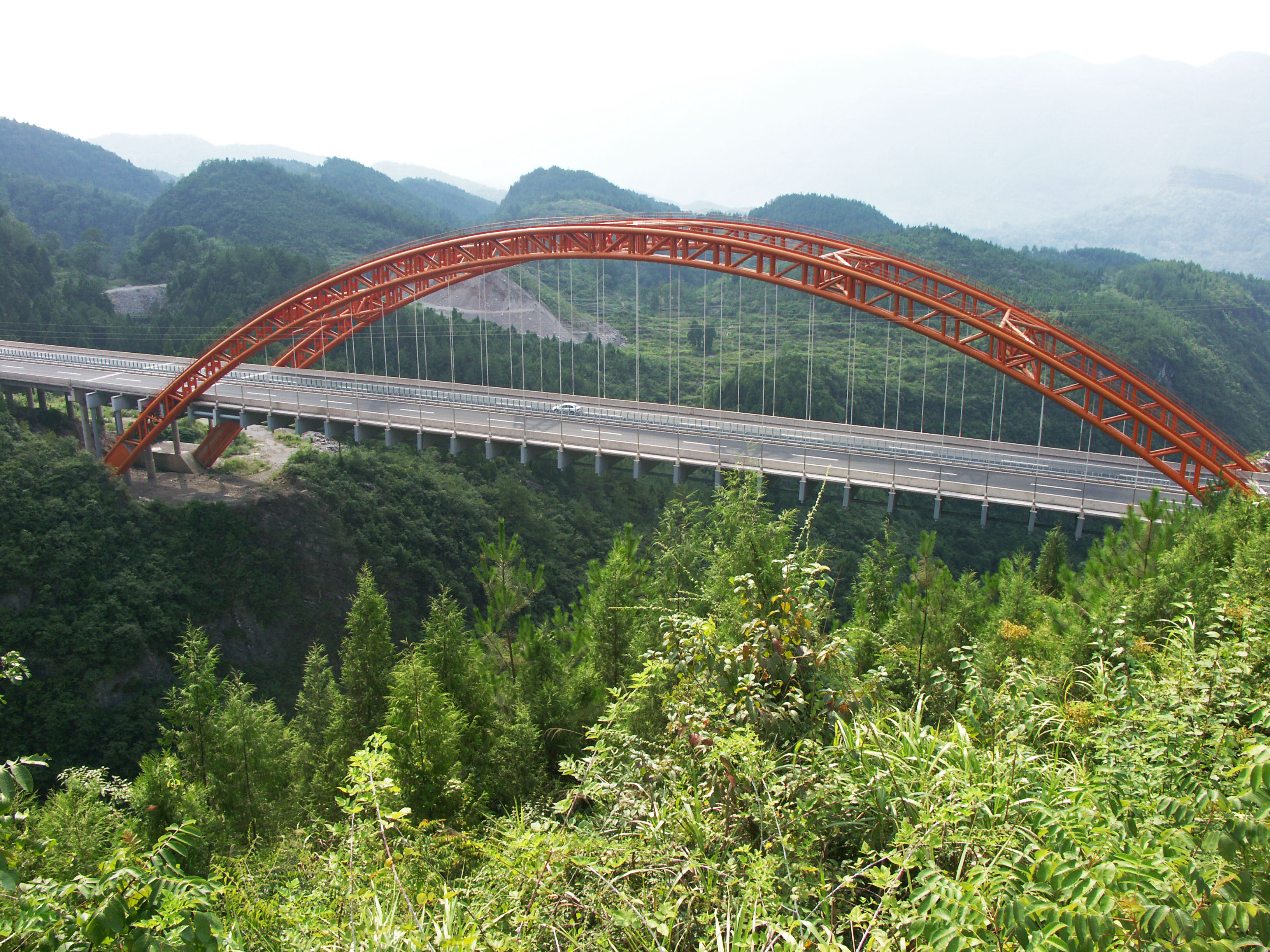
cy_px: 476
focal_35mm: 28
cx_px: 635
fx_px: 1027
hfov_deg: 63.4
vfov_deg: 49.7
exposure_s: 1/200
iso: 64
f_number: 5.6
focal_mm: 7.2
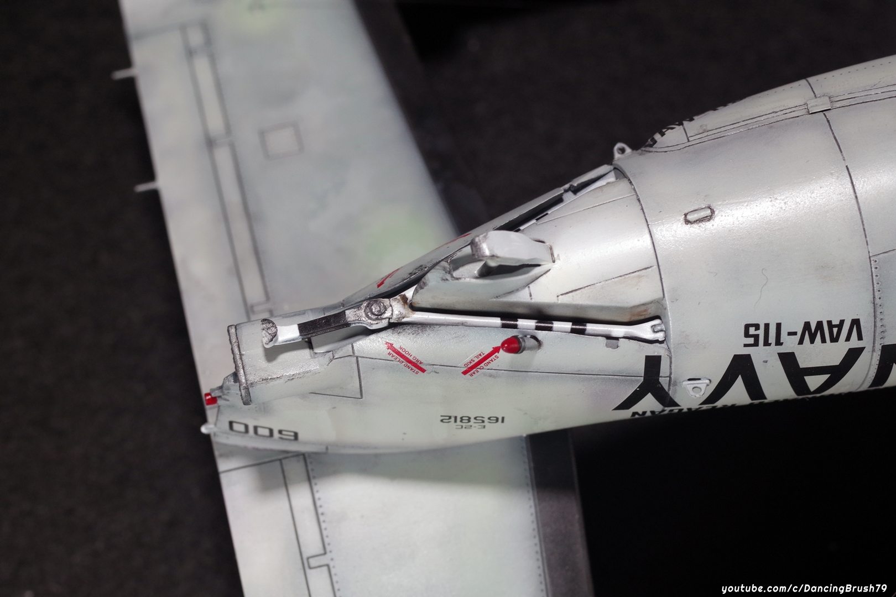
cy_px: 298
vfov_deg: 18.2
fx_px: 1867
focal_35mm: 75
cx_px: 448
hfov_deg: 27.0
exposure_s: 1/100
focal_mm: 50
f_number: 10
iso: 800
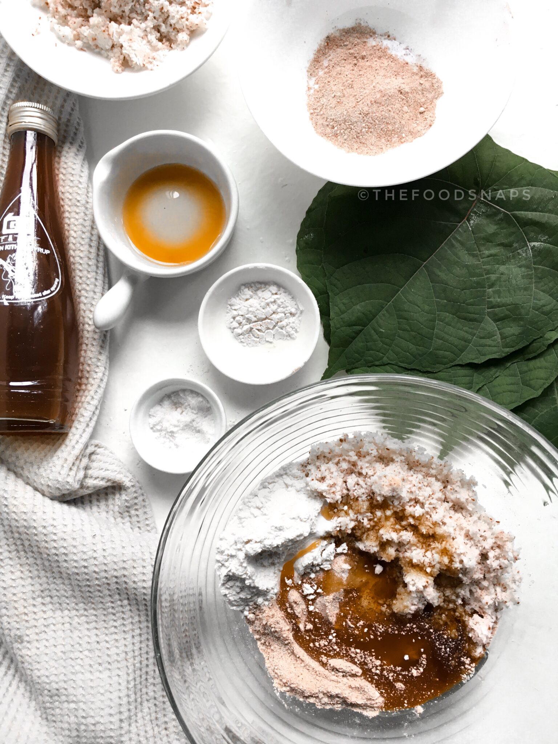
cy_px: 372
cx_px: 279
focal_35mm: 29
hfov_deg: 48.2
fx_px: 623
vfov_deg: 61.7
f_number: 2.2
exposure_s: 1/30
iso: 25
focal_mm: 4.15
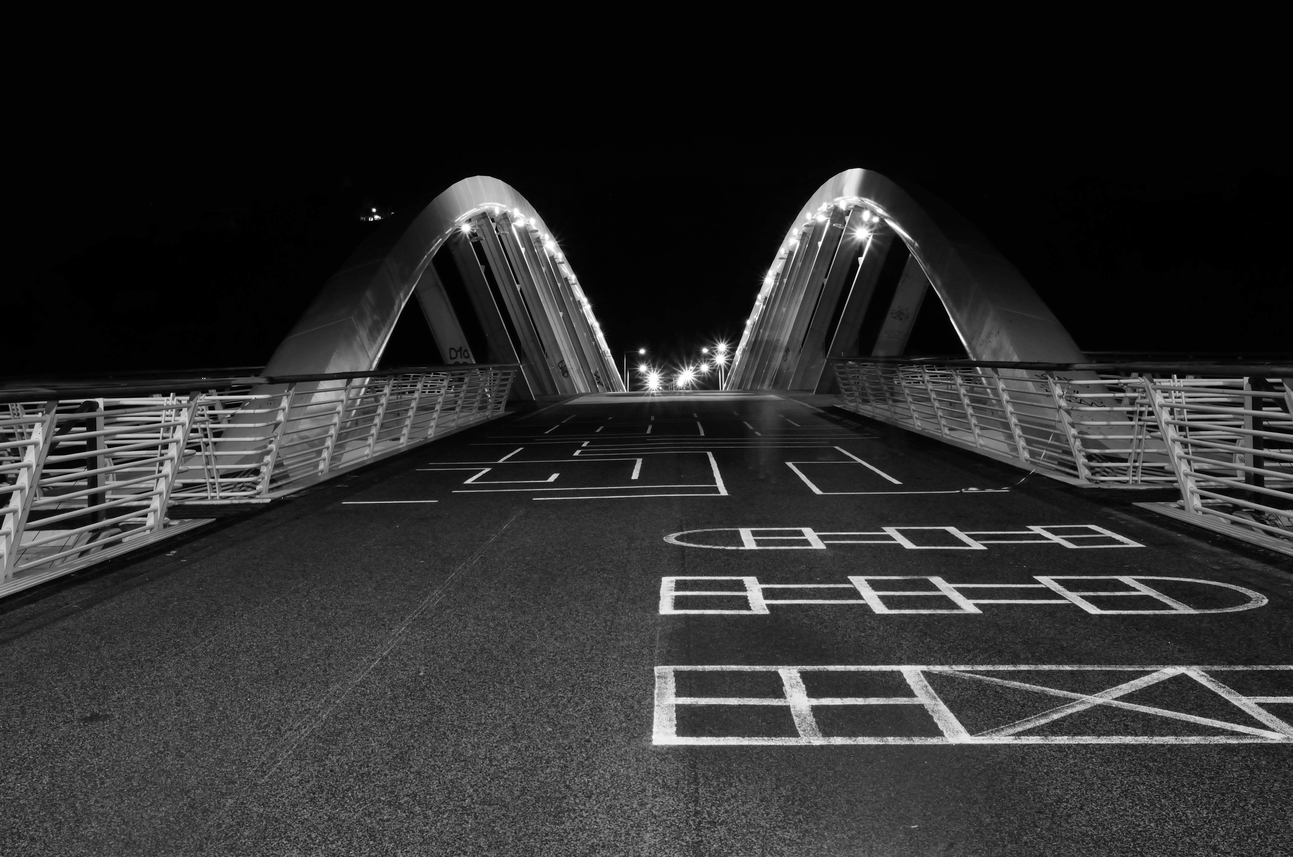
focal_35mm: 36
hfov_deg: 53.2
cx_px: 646
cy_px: 428
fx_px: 1290
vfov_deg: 36.7
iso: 200
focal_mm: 24
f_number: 18
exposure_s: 10
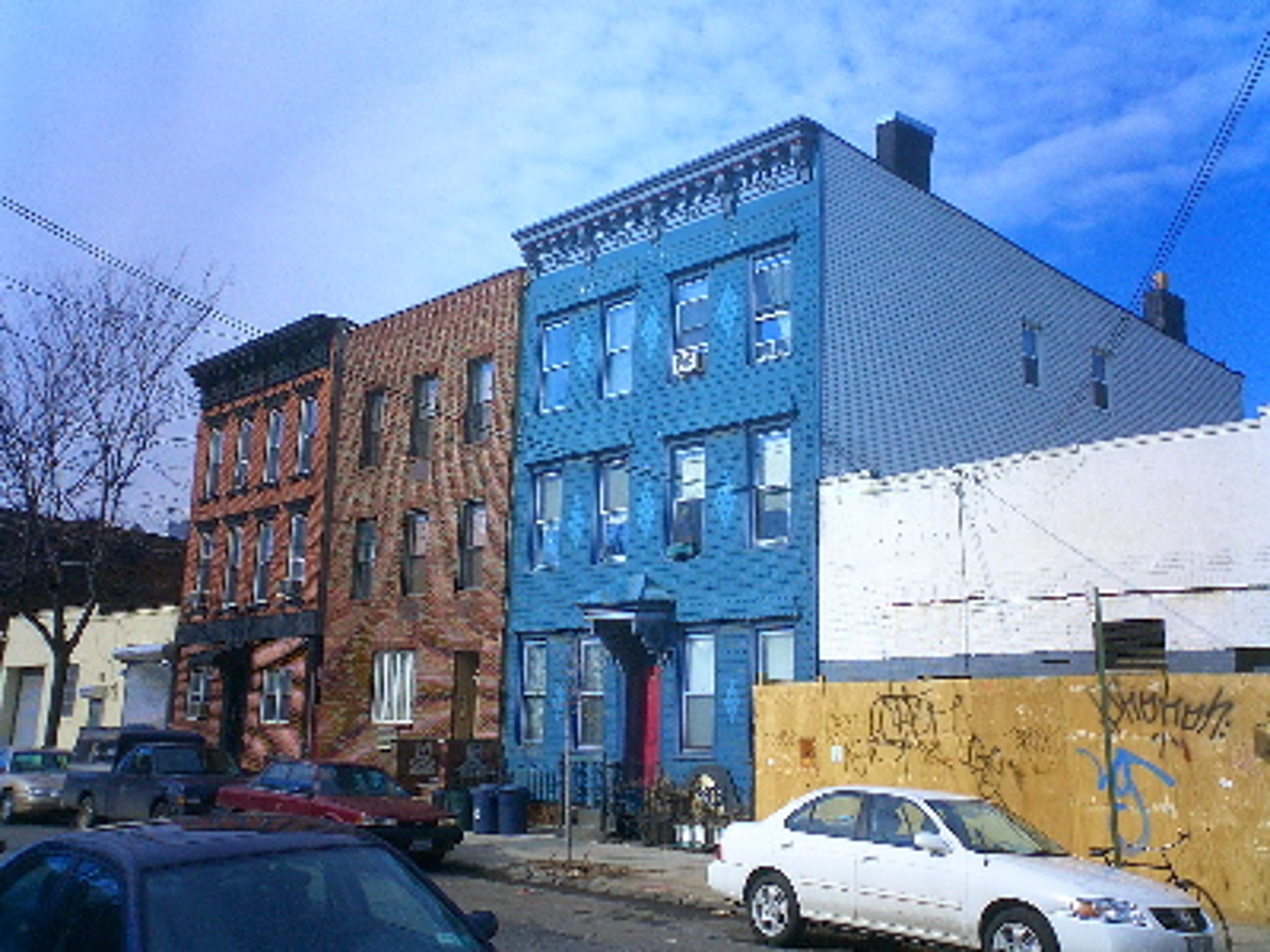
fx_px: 1357
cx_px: 635
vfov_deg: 38.7
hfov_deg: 50.1
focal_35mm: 37
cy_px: 476
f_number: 3.5
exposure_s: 1/1000
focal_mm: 5.6
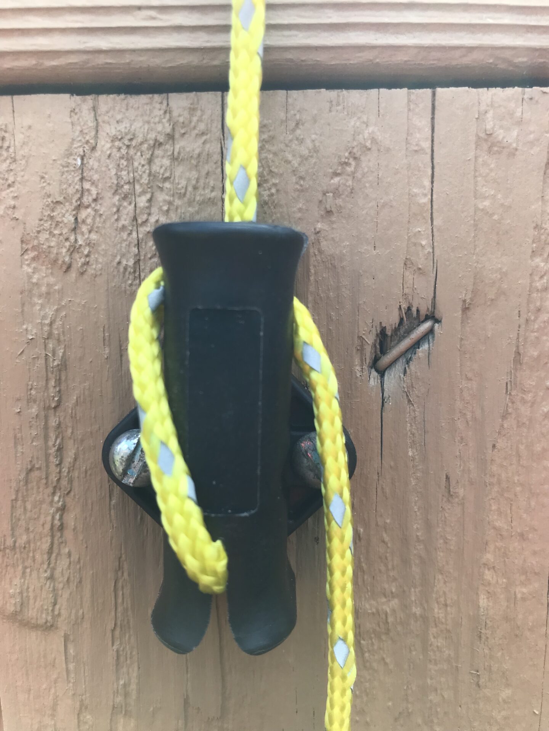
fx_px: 592
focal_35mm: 28
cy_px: 366
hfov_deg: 49.7
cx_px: 274
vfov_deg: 63.4
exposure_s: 1/363
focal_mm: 3.99
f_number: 1.8
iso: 20
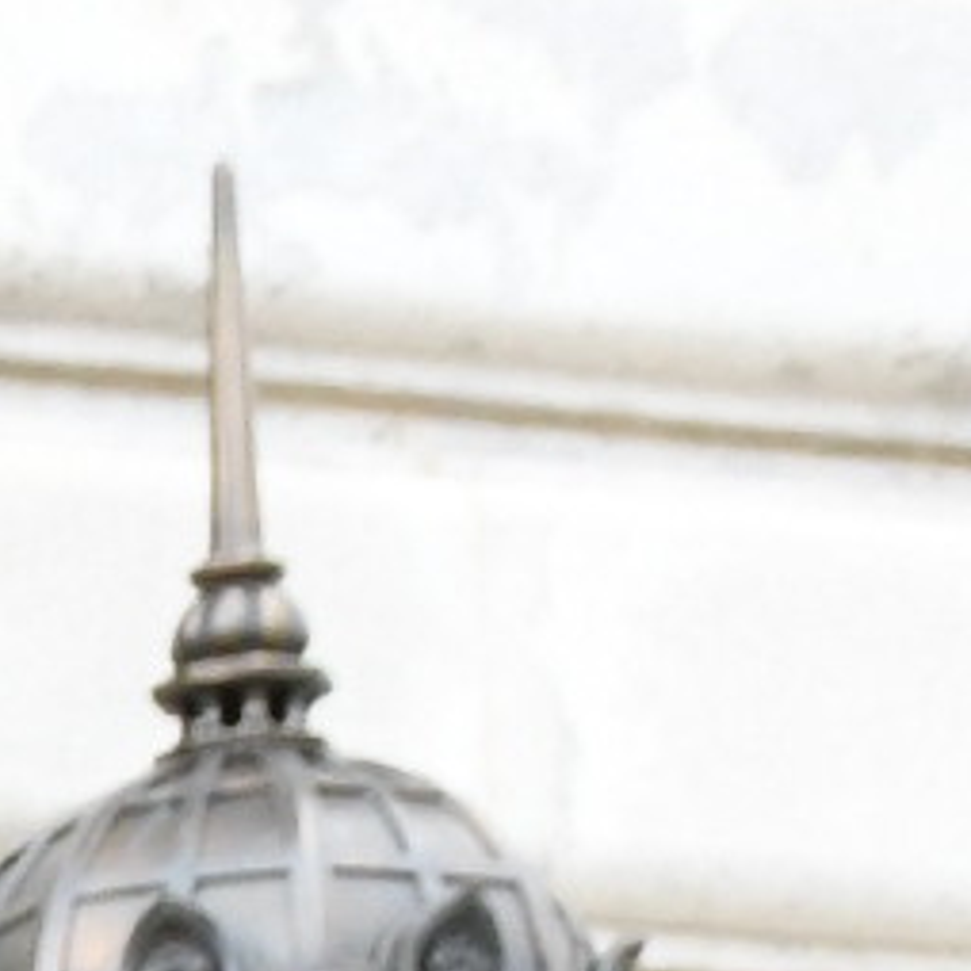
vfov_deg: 3.1
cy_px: 3234
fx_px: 17740
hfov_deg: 3.0
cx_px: -3123
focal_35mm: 559
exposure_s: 1/320
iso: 1250
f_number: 9
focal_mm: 40
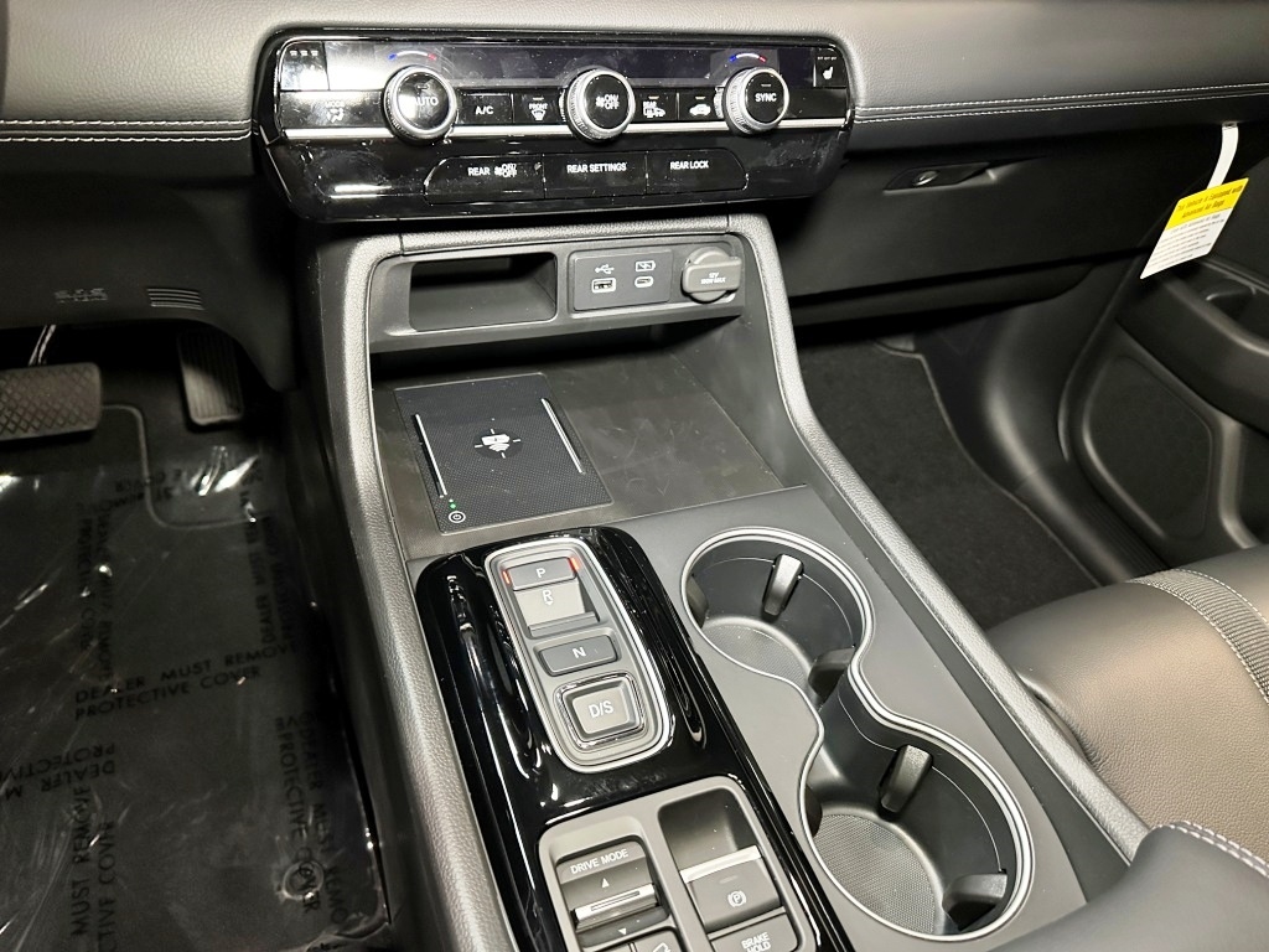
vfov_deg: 56.8
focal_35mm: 24
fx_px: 880
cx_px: 634
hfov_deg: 71.6
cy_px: 476
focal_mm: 6.86
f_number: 1.78
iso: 800
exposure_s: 1/30
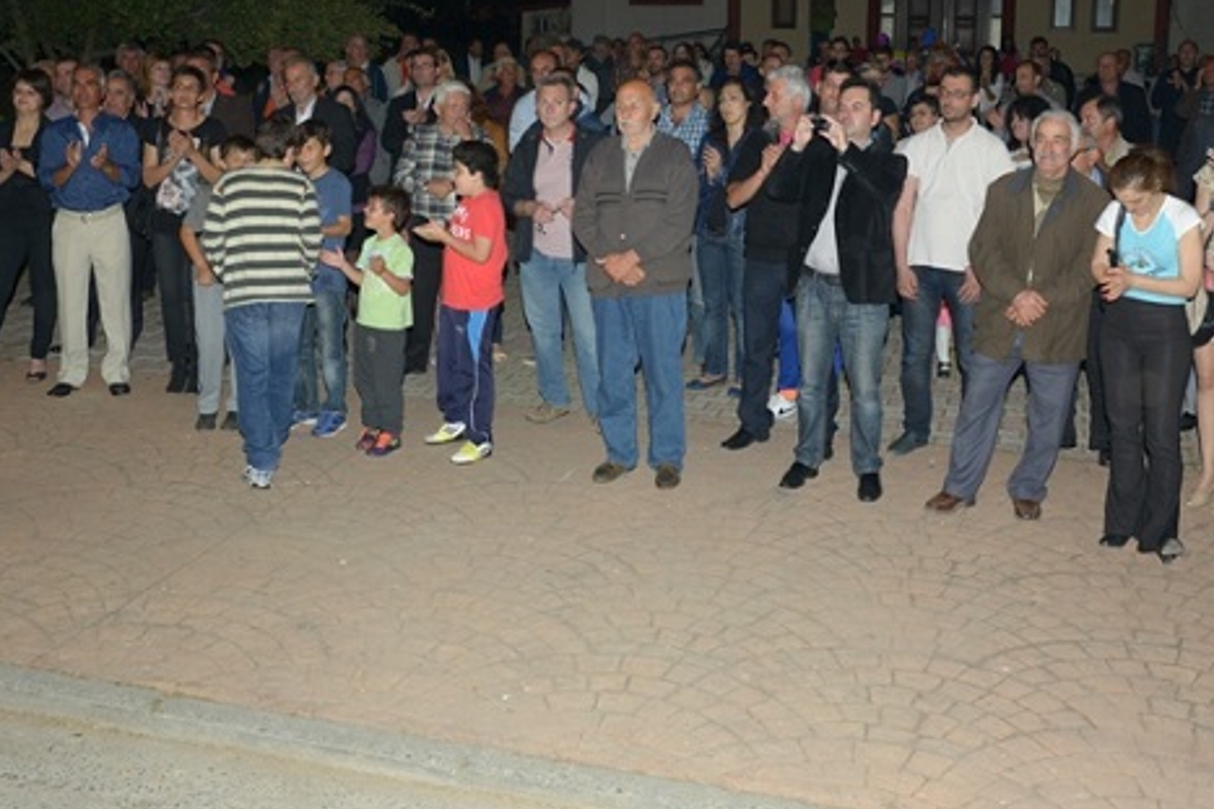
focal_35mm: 48
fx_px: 1618
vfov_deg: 27.8
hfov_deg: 41.1
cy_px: 258
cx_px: 616
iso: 400
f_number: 5.6
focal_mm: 32
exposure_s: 1/60
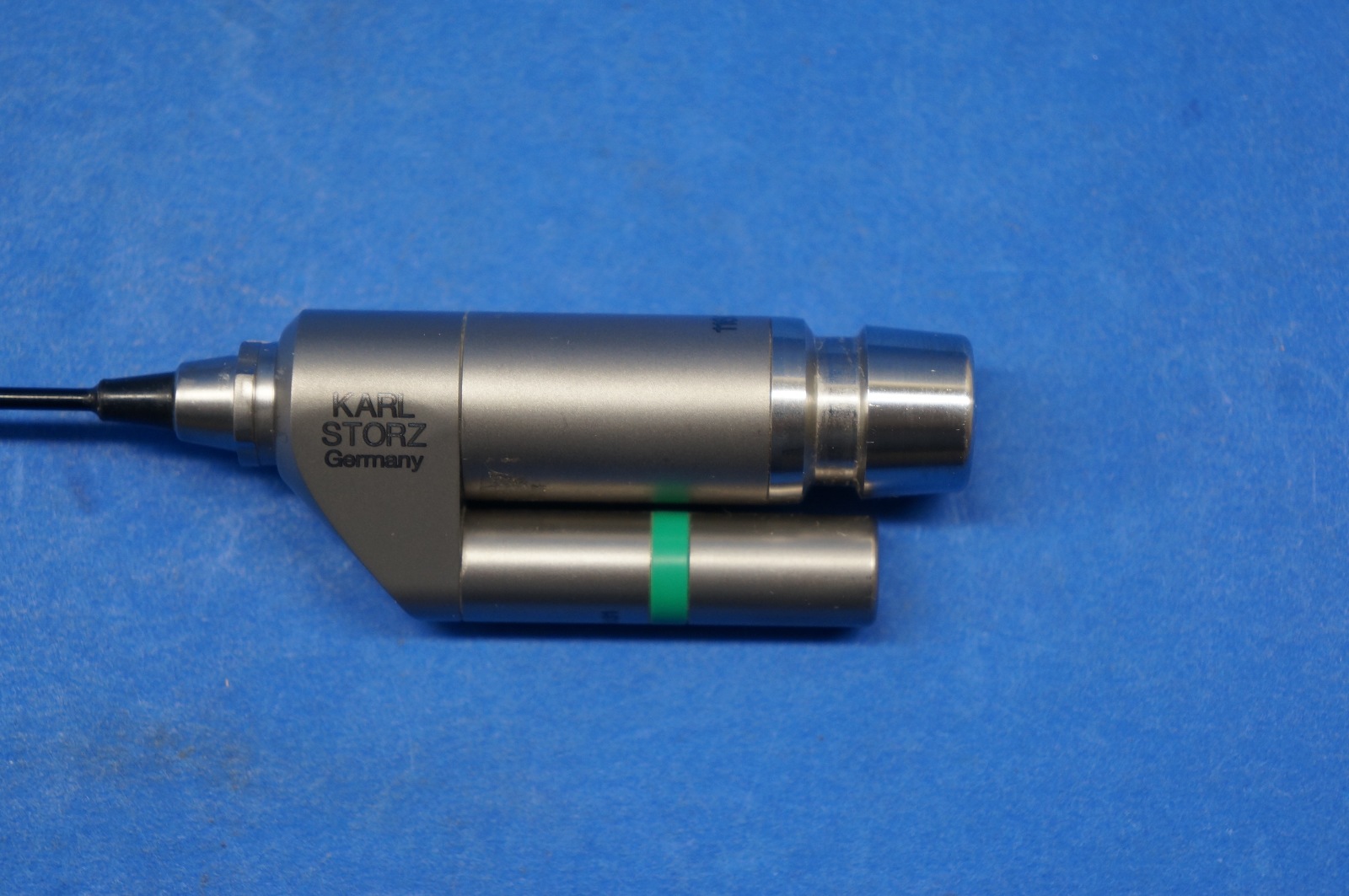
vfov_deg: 16.5
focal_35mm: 82
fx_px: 3088
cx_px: 674
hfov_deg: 24.6
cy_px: 448
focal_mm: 55
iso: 400
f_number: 5.6
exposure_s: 1/60
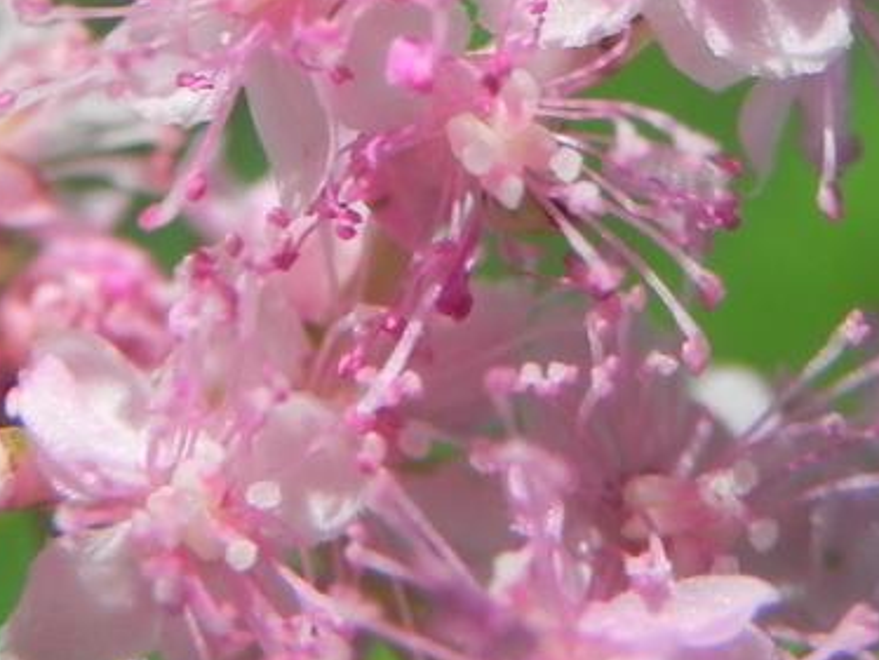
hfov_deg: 8.7
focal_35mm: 227
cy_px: -85
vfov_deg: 6.5
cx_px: 498
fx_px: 5768
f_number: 4
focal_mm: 15.1
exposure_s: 1/30
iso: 160
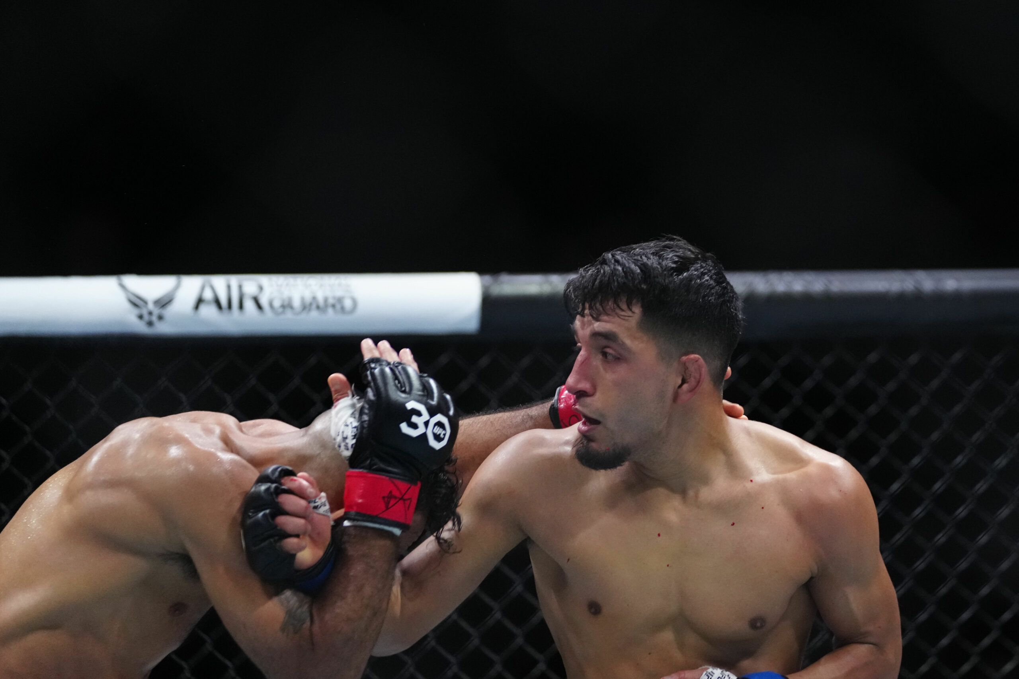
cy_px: 340
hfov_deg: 14.3
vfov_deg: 9.6
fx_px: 4048
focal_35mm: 143
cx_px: 510
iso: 3200
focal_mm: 143
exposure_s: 1/1250
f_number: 2.8
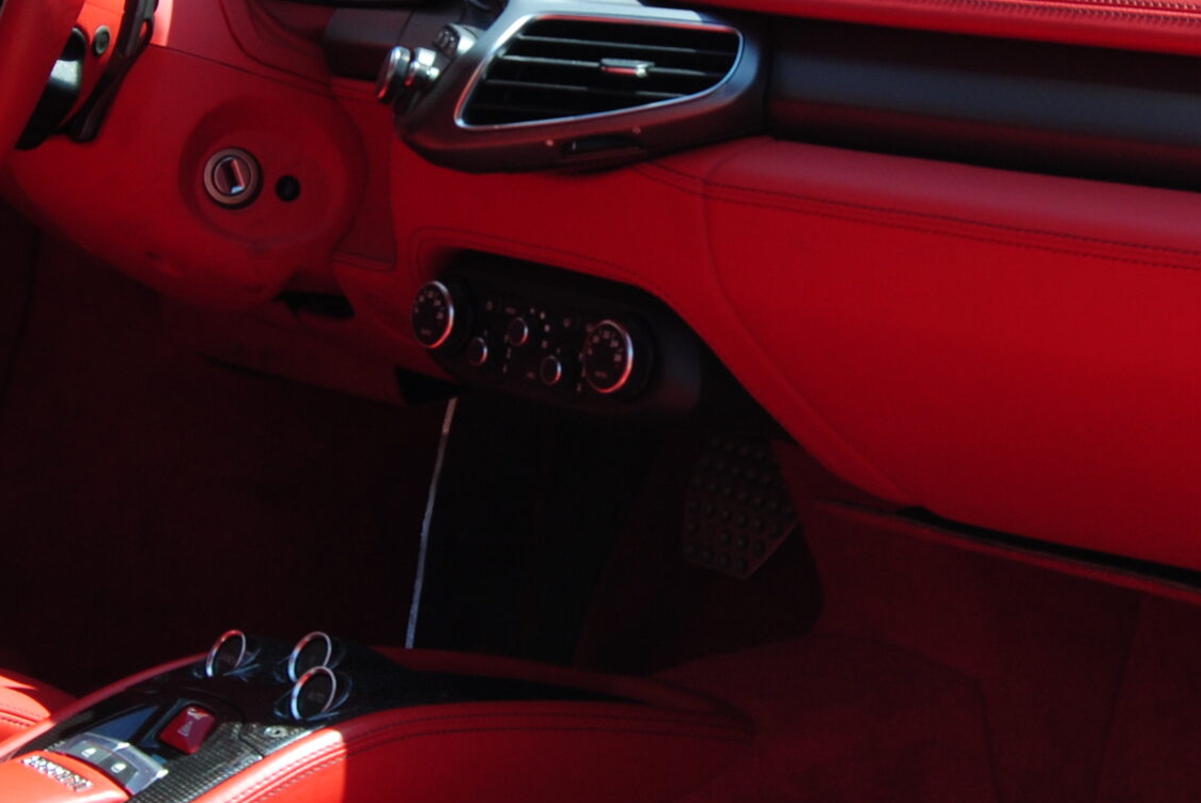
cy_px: 263
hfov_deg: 24.7
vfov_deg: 16.7
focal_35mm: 82
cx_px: 572
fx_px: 2738
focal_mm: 24
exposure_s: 1/125
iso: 200
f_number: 9
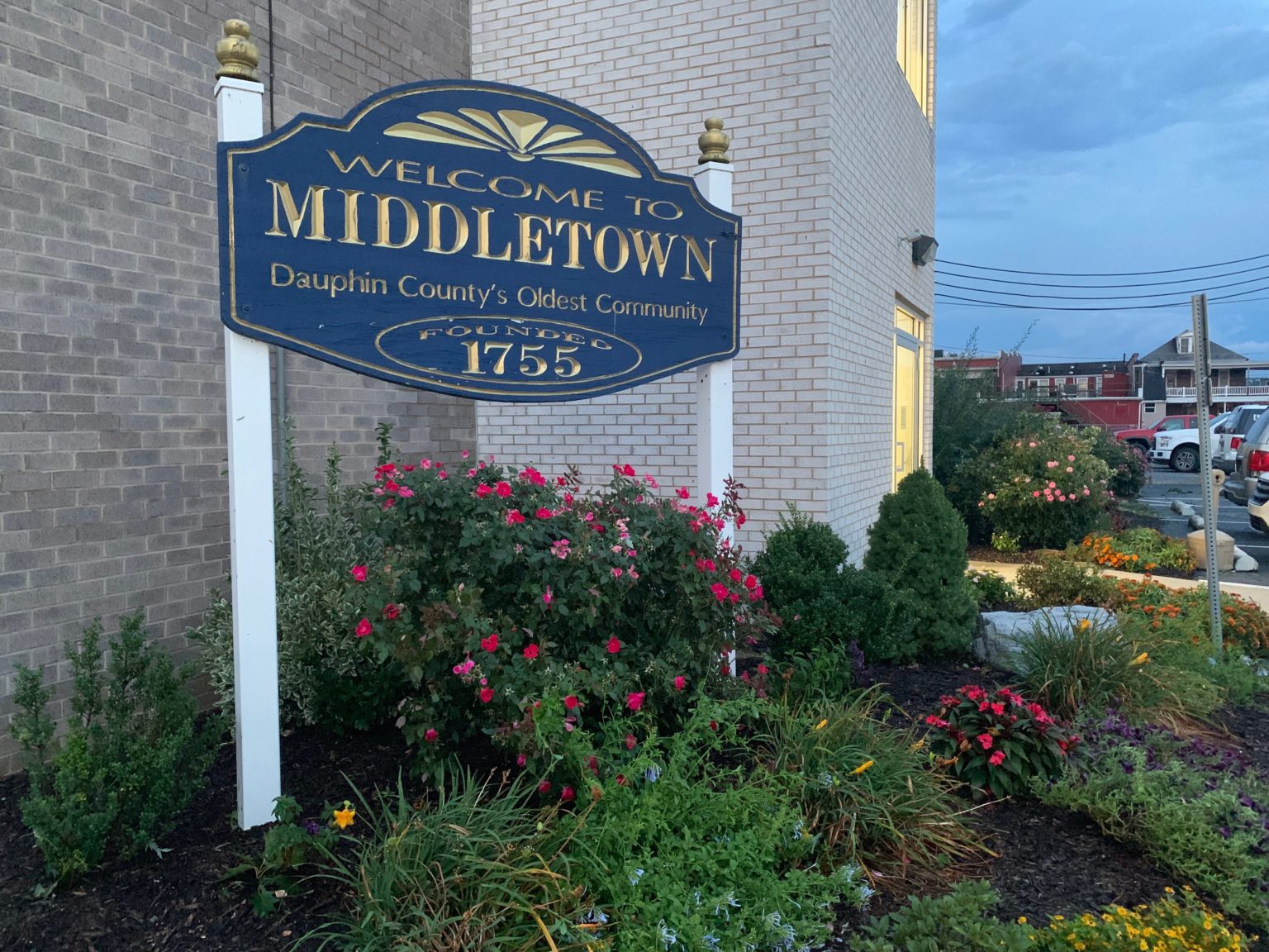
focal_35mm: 26
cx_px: 634
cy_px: 476
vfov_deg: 53.1
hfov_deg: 67.3
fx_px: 953
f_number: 1.8
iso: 640
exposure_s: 1/30
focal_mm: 4.25
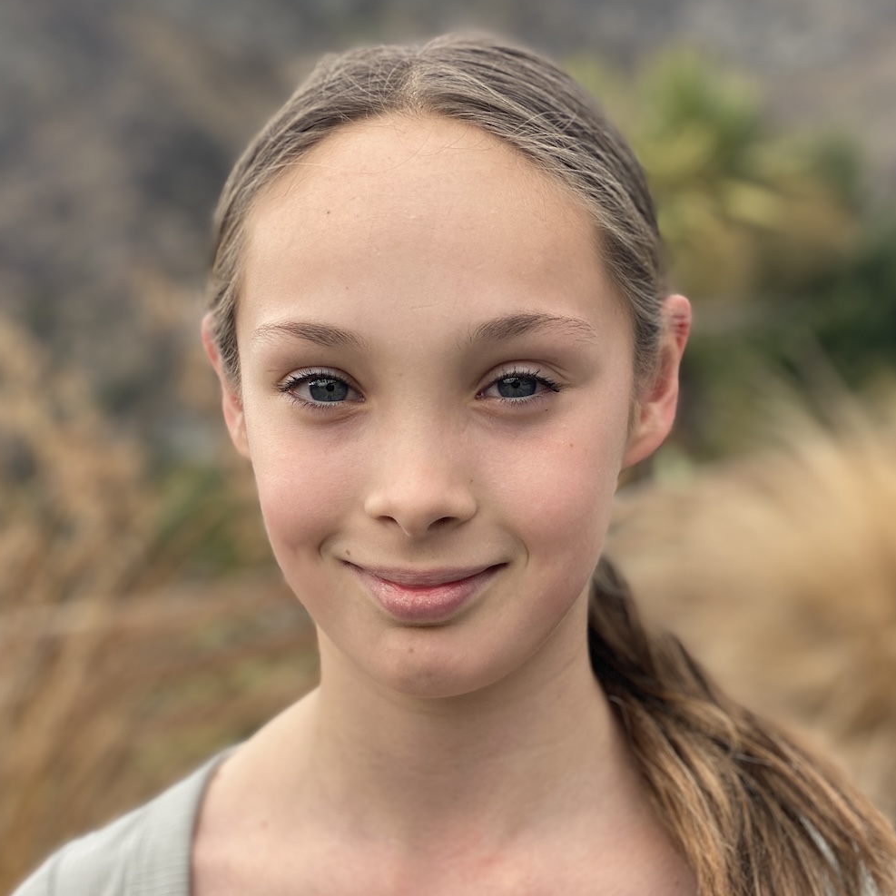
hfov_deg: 27.7
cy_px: 578
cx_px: 448
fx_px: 1816
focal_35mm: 62
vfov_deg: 27.6
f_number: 2
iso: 20
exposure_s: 1/300
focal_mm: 6
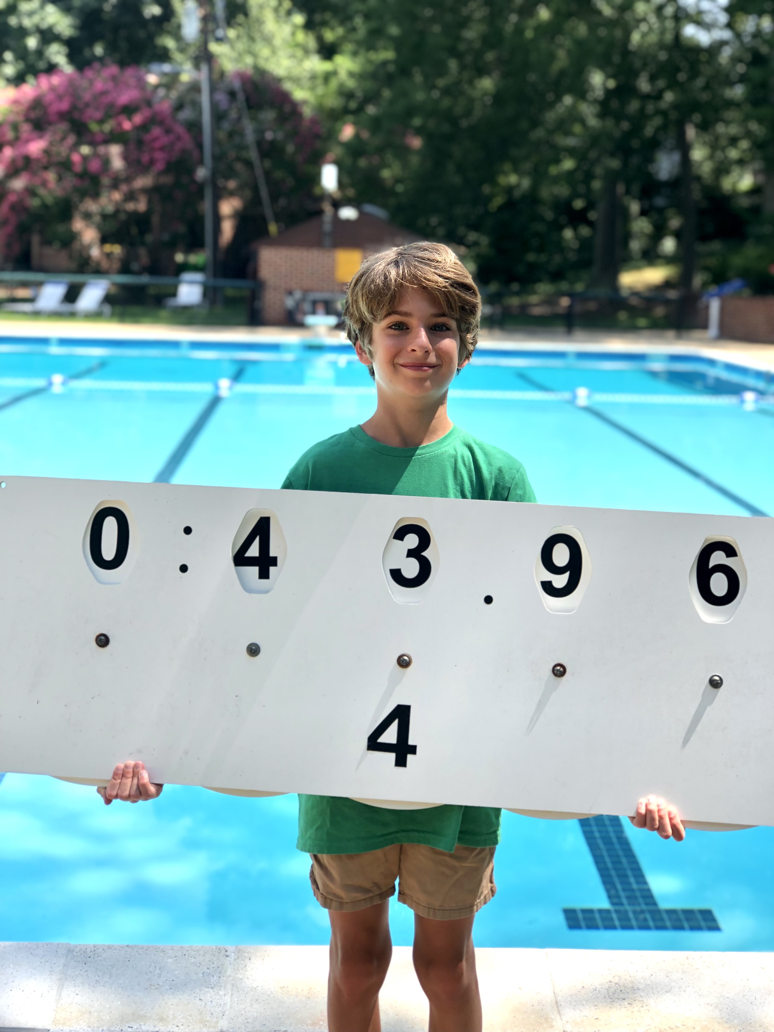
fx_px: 1699
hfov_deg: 25.7
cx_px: 387
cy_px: 516
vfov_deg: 33.8
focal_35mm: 57
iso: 20
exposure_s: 1/306
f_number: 2.8
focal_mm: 6.6
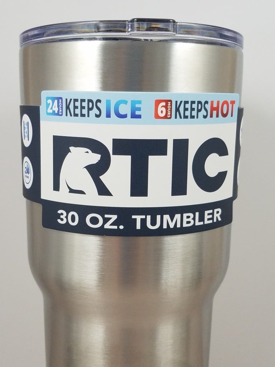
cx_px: 138
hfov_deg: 53.1
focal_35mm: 26
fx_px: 275
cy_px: 184
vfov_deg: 67.3
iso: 160
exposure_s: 1/50
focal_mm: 4.2
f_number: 1.7
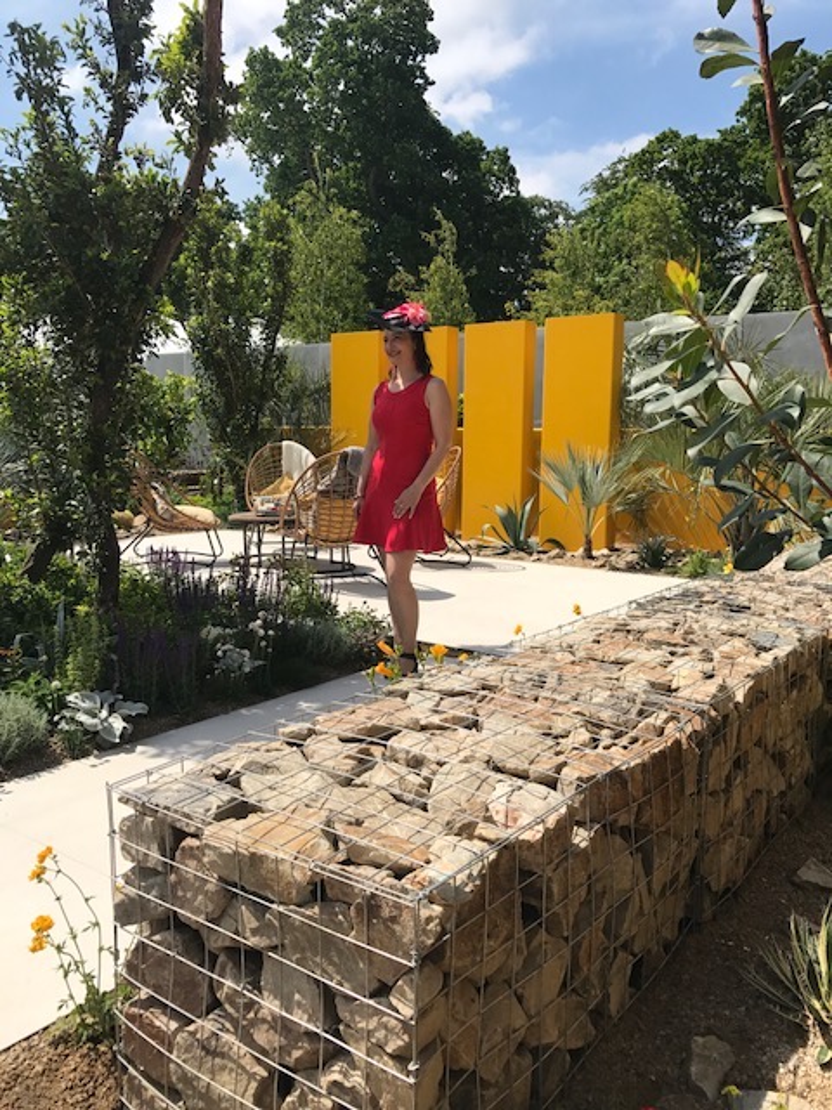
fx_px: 897
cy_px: 555
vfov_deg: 63.4
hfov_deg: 49.7
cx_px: 416
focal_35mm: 28
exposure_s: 1/3096
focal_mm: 3.99
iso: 20
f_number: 1.8
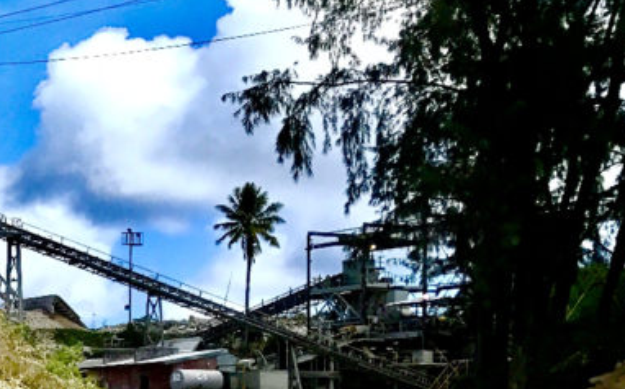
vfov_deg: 13.0
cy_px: 455
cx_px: -389
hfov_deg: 18.2
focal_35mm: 98
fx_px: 1668
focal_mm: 3.99
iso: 20
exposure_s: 1/3300
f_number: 1.8
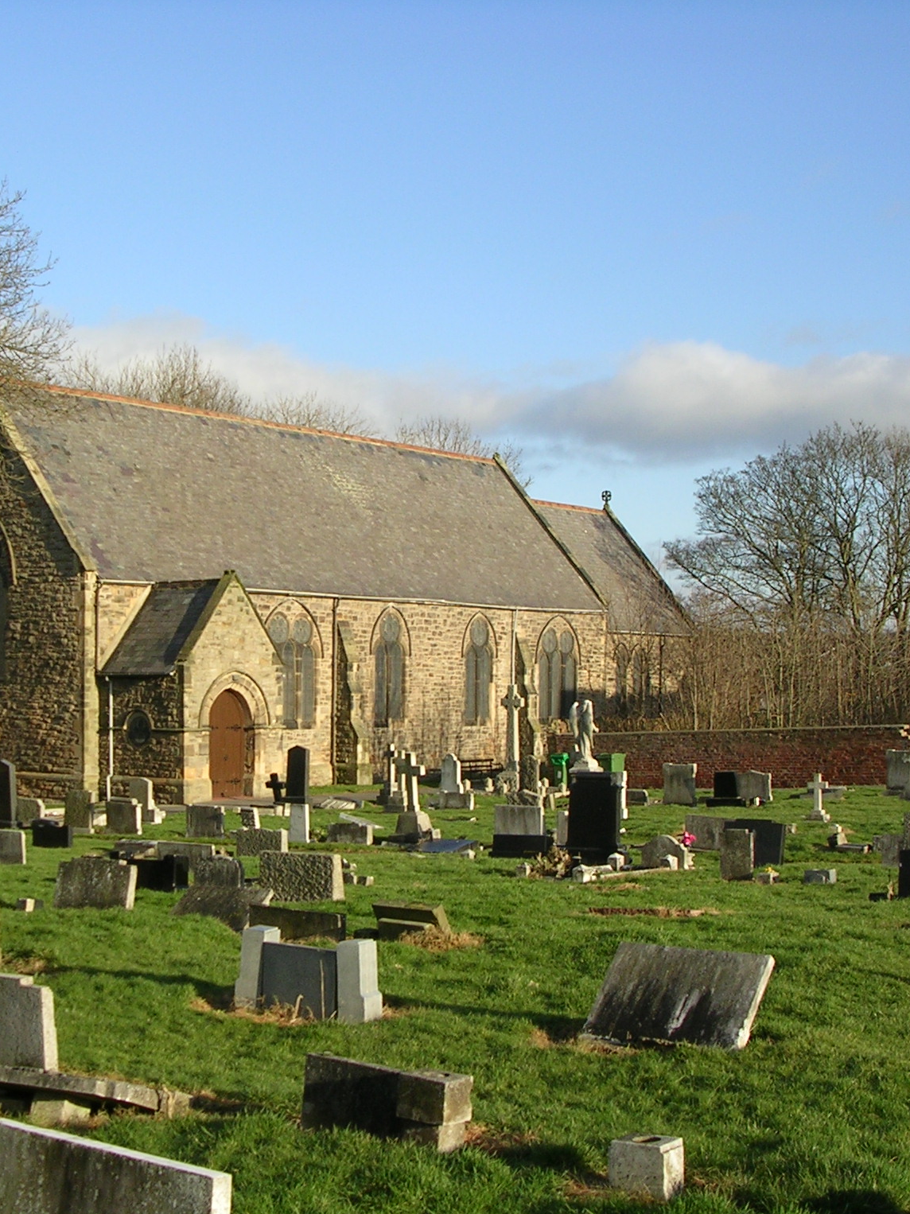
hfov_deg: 28.5
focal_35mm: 51
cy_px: 609
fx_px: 1788
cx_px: 387
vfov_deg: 37.5
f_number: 5.6
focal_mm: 5.8
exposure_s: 1/193
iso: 50
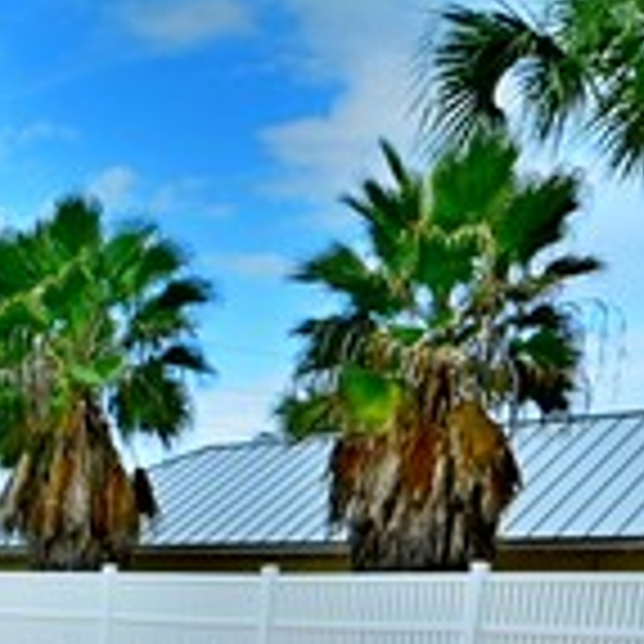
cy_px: 950
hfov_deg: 27.7
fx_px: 1200
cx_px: -50
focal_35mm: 57
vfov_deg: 24.1
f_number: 8
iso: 100
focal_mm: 10
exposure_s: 1/250
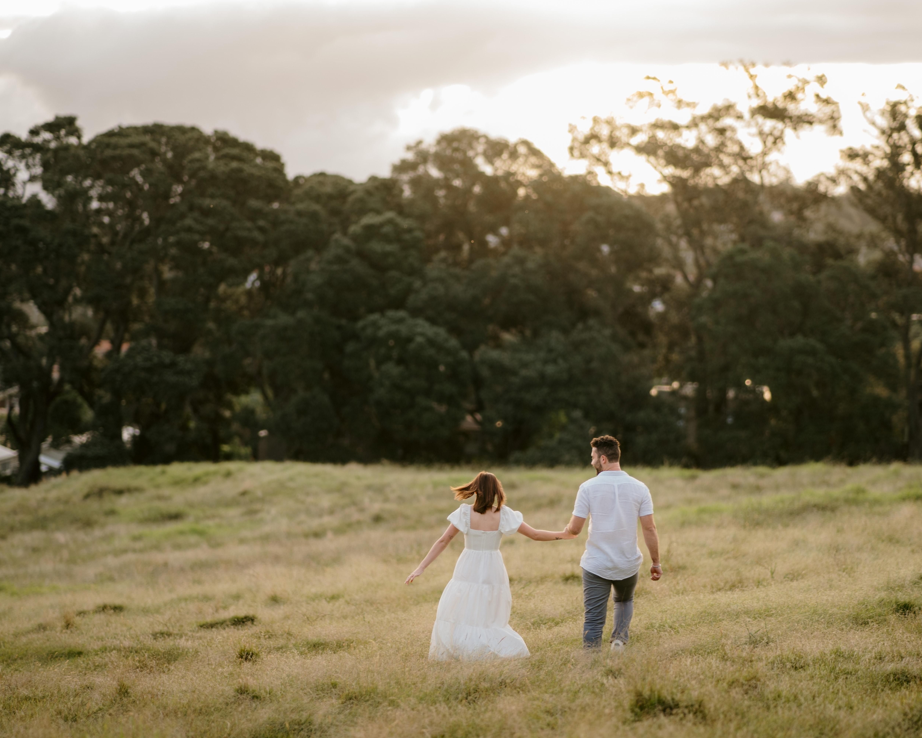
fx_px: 2620
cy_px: 369
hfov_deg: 19.9
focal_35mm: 96
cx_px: 551
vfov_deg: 16.0
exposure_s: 1/200
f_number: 1.4
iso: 50
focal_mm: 85
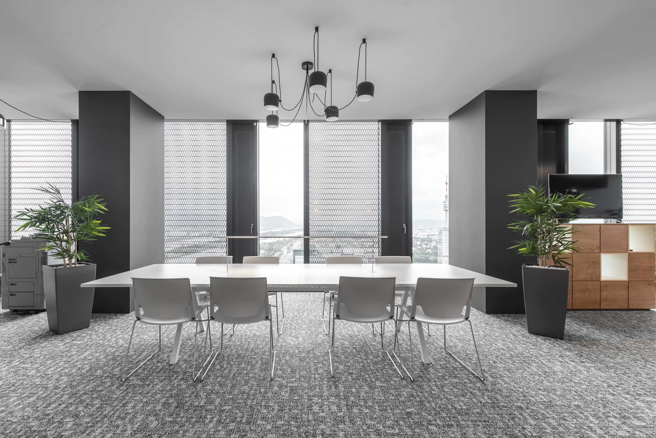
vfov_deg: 73.8
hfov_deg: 96.7
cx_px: 328
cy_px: 219
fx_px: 292
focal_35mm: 16
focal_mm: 16
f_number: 8
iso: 400
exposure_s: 1/800
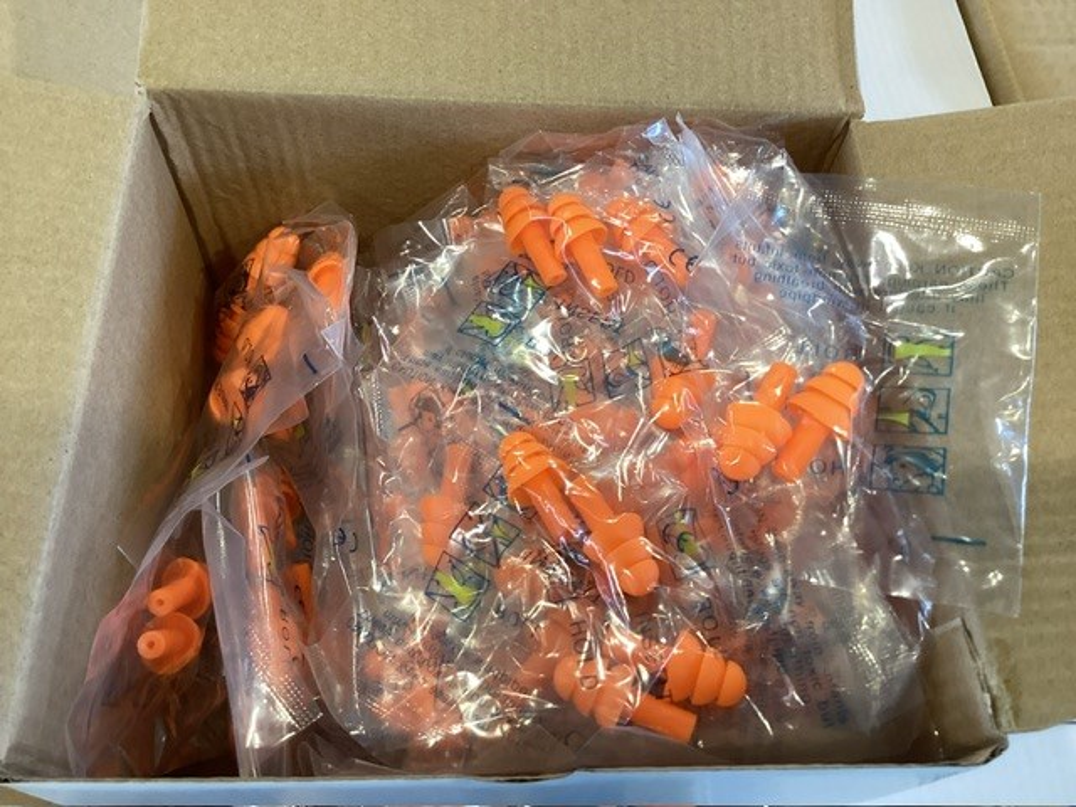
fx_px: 964
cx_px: 538
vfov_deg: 45.4
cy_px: 404
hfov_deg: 58.4
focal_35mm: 31
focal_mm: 3.3
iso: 200
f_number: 2.4
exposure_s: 1/50
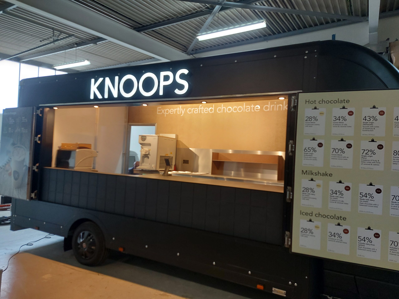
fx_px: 277
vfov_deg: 56.8
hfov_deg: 71.6
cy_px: 150
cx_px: 200
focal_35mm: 24
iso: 100
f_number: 1.8
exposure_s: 1/50
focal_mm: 5.23
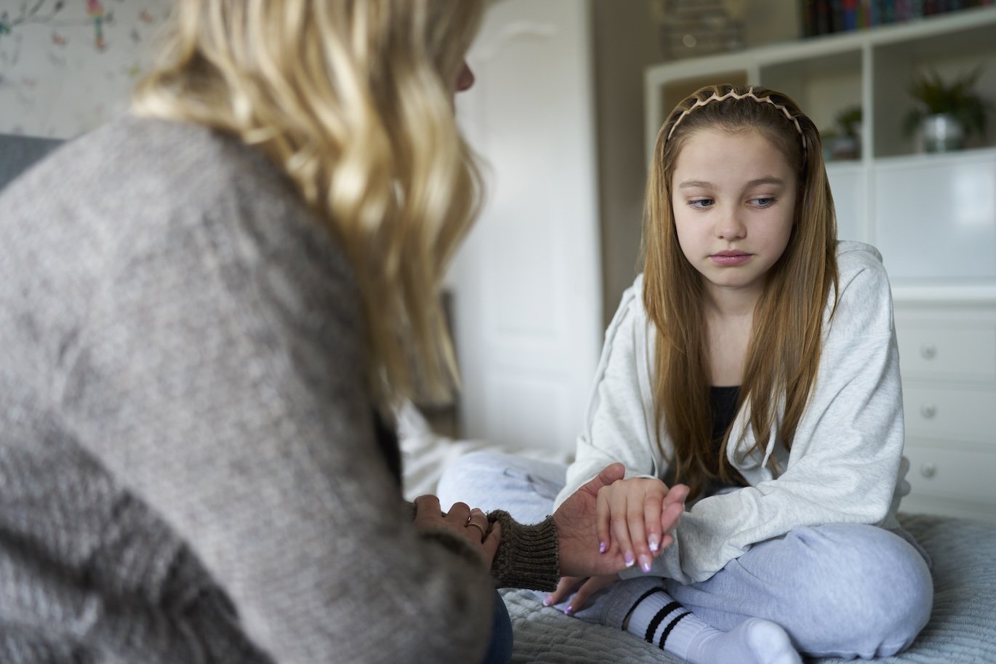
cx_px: 498
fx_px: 968
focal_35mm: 35
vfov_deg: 37.8
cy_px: 332
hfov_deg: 54.4
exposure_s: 1/200
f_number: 1.4
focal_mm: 35
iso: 320
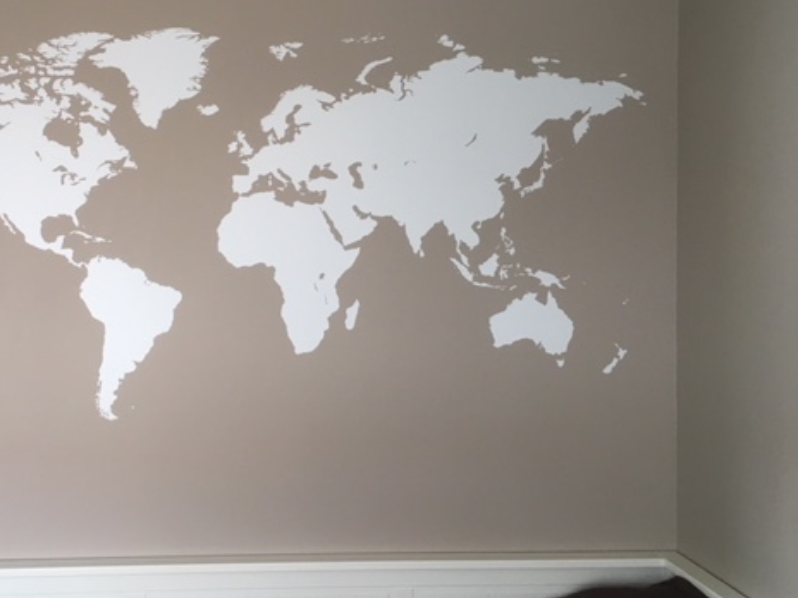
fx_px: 922
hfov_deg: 45.9
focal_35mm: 40
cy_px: 237
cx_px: 251
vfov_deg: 35.8
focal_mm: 4.15
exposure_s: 1/33
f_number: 2.2
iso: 100
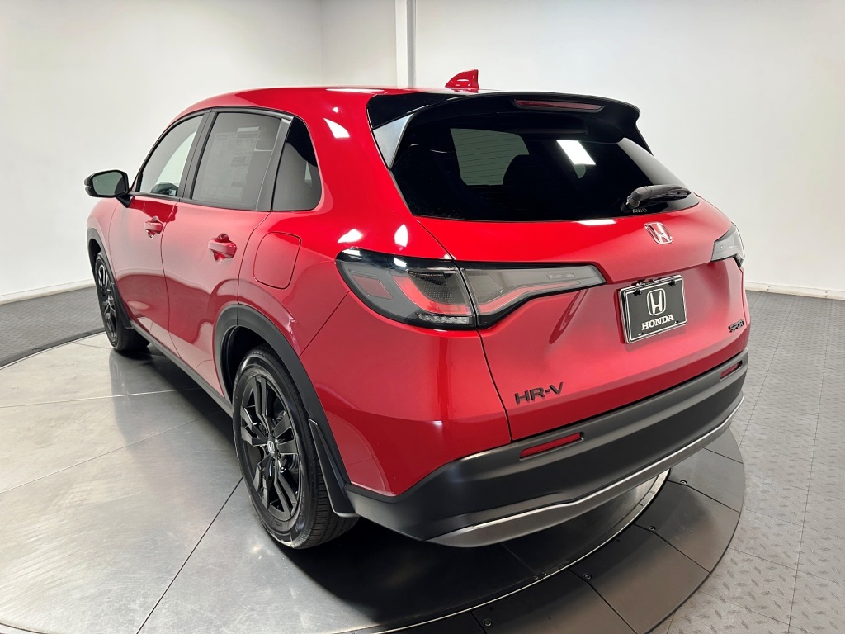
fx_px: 586
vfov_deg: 56.8
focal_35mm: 24
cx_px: 422
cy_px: 317
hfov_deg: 71.6
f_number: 1.78
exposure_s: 1/60
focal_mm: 6.86
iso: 500
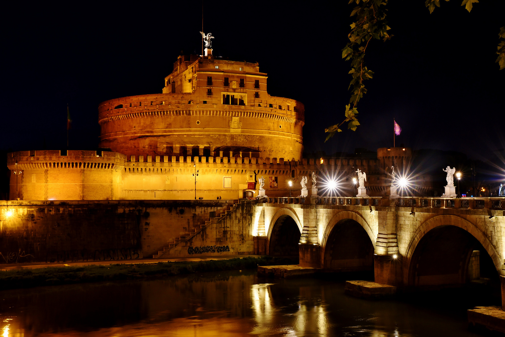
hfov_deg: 42.7
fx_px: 645
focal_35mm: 46
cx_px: 252
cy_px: 168
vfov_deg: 29.3
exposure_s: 2
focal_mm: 46
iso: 800
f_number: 16
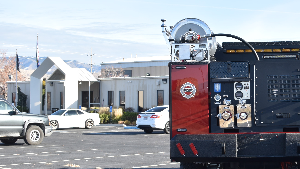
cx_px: 256
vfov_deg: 14.9
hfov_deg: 25.6
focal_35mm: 81
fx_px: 644
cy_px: 98
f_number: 6.3
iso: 100
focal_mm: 30
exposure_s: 1/160
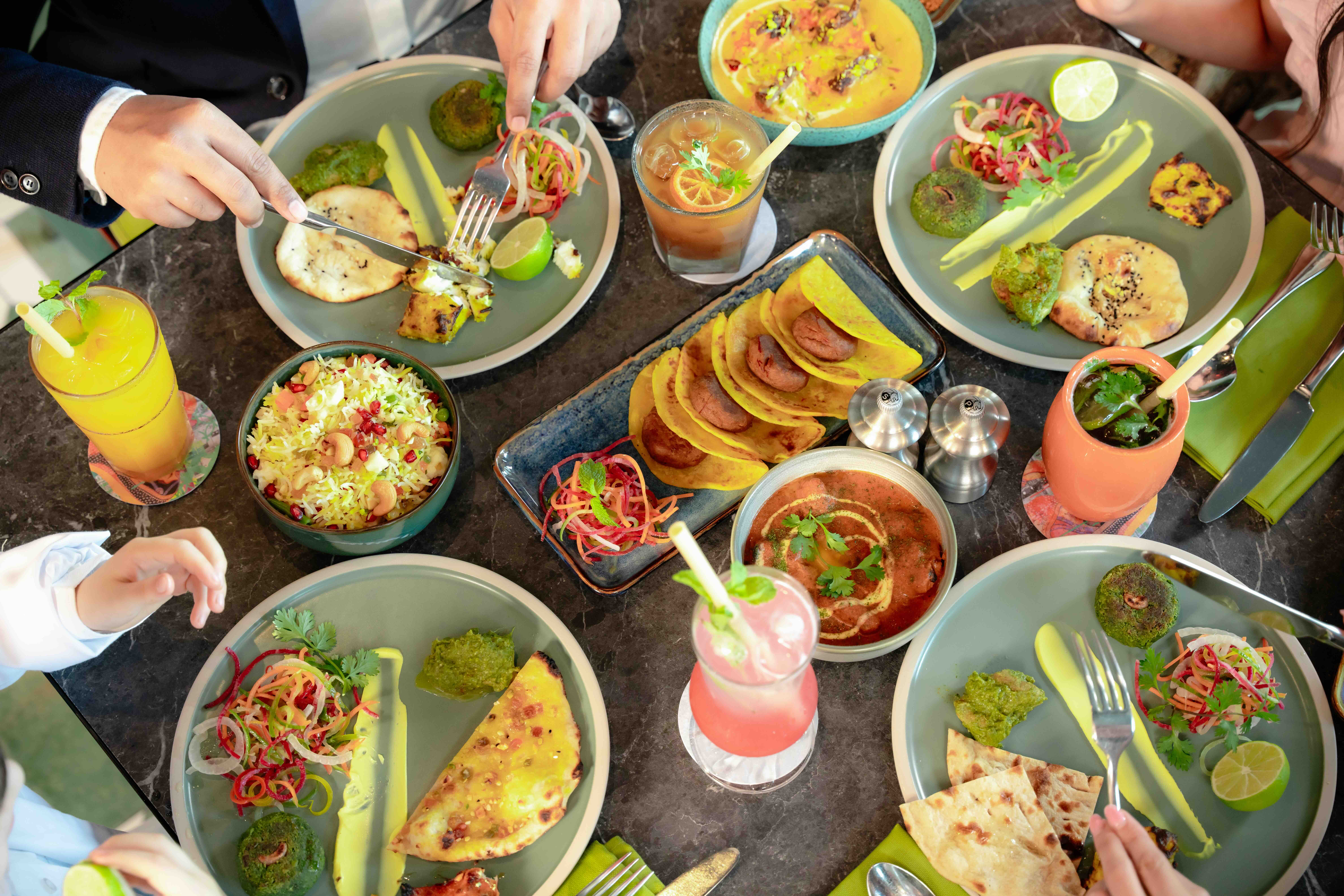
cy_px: 448
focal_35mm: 54
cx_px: 672
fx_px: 1997
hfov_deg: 37.2
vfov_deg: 25.3
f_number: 3.5
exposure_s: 1/125
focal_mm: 53.5
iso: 800
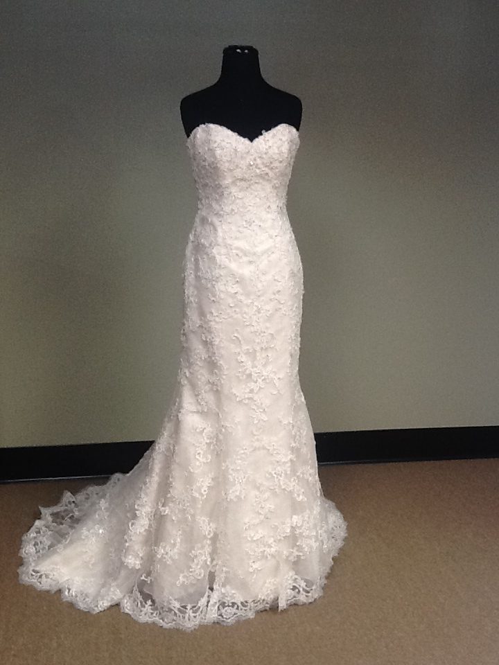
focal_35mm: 44
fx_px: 846
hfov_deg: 32.9
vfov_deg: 42.9
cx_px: 250
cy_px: 332
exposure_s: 1/30
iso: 100
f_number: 2.4
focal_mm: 2.03
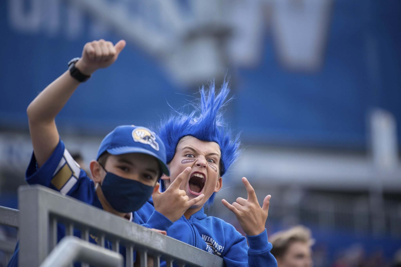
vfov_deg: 6.9
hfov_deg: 10.3
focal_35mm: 200
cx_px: 200
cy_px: 134
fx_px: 2228
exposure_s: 1/1000
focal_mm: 200
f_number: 2.8
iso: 400
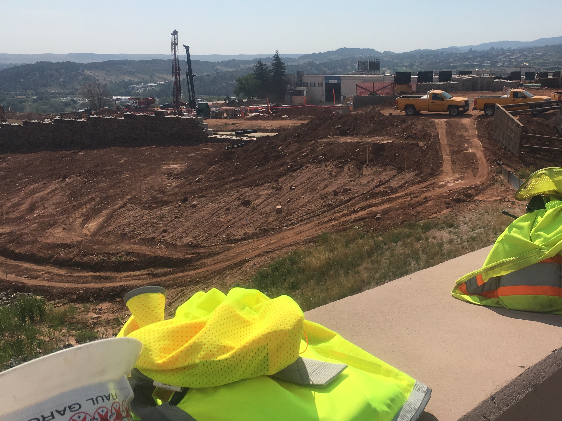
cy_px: 203
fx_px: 747
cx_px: 379
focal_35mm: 46
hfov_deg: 40.7
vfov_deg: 31.5
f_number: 2.2
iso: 25
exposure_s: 1/3846
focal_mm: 4.15
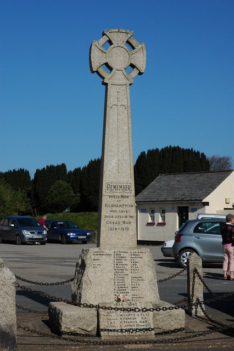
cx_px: 117
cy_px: 176
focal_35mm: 84
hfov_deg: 16.2
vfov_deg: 24.2
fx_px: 820
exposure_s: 1/400
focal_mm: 56
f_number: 11
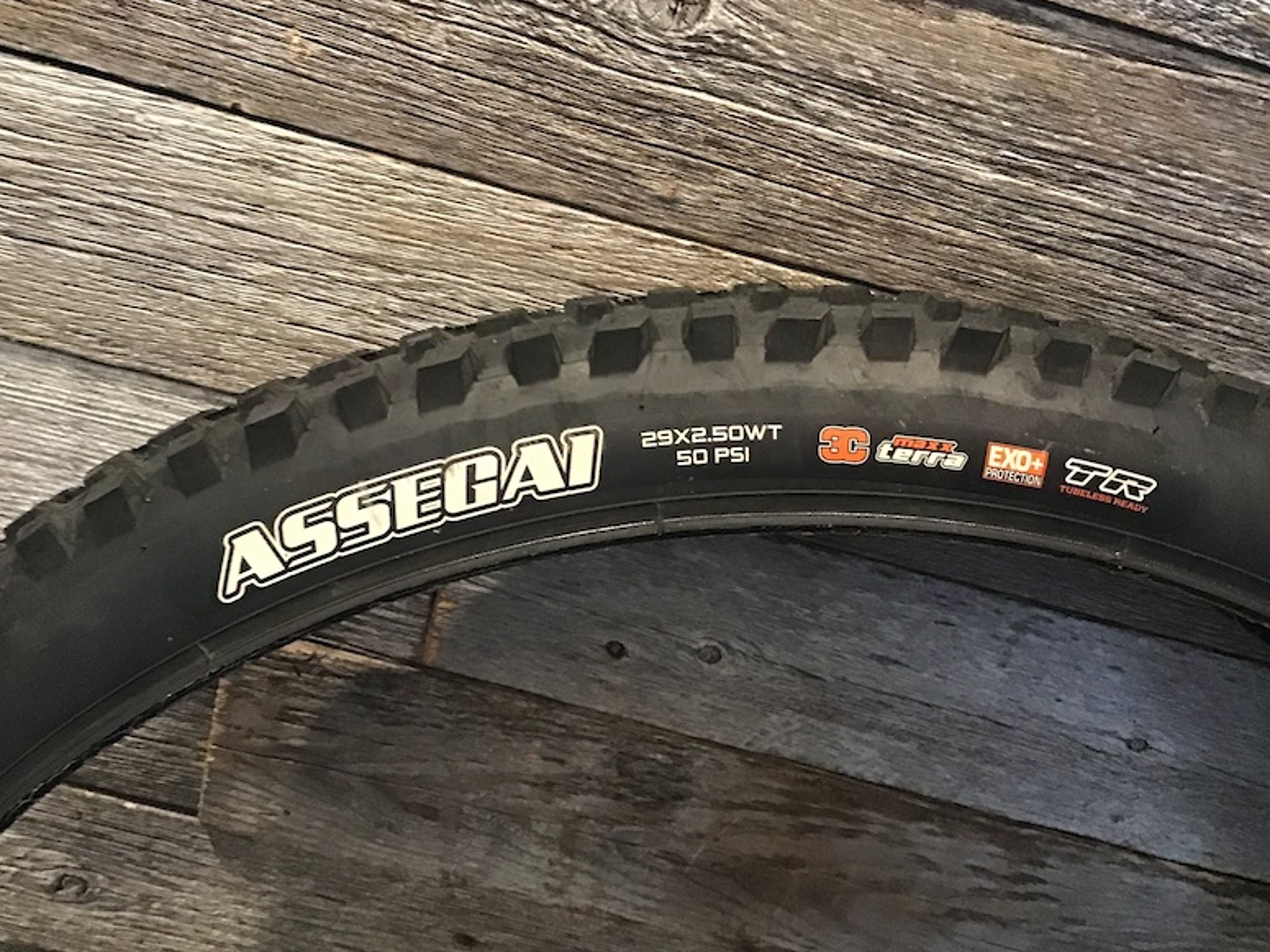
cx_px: 639
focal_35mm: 32
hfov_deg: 56.8
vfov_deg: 44.1
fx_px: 1174
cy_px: 474
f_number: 2.4
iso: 400
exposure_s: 1/15
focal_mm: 3.3
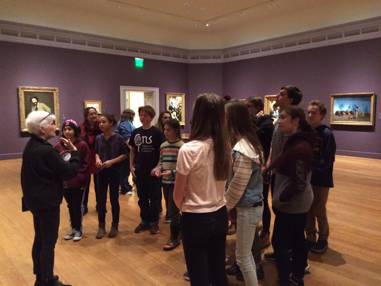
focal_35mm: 29
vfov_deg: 48.2
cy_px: 143
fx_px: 319
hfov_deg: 61.7
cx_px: 190
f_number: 2.2
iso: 500
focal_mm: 4.15
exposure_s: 1/15
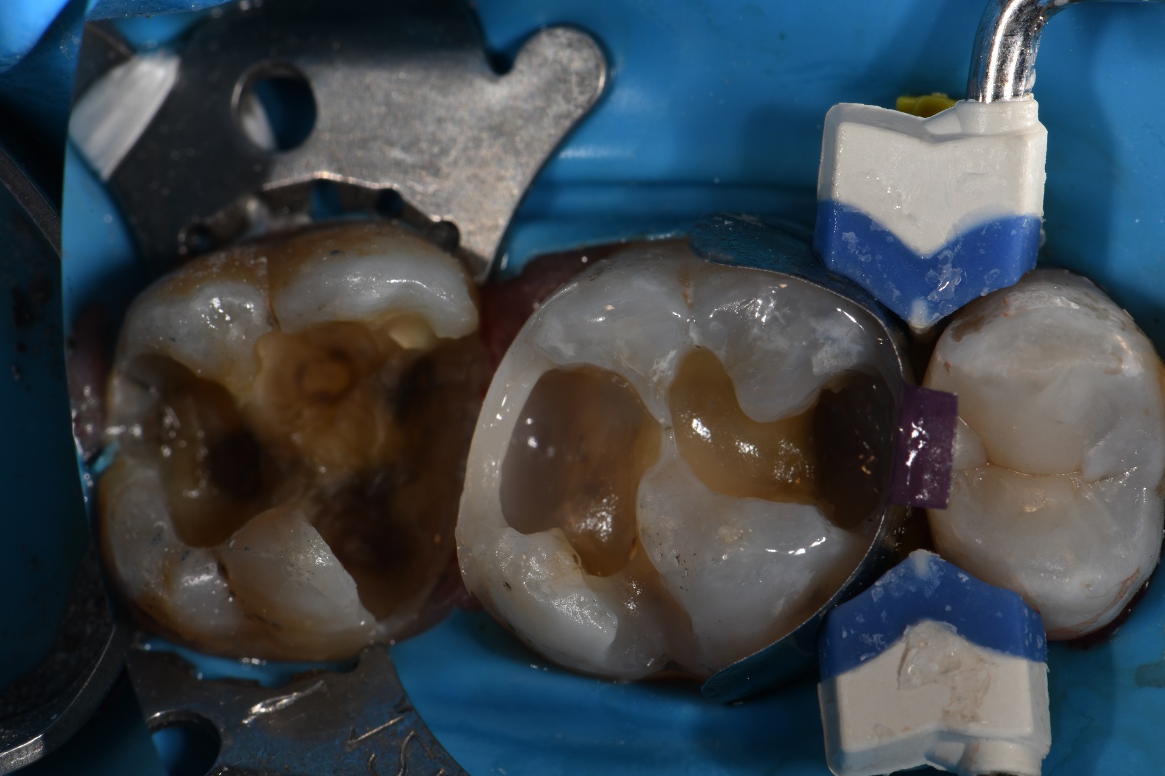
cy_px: 388
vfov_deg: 10.9
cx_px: 582
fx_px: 4076
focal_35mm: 126
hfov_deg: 16.3
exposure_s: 1/160
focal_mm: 105
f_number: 32
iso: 200
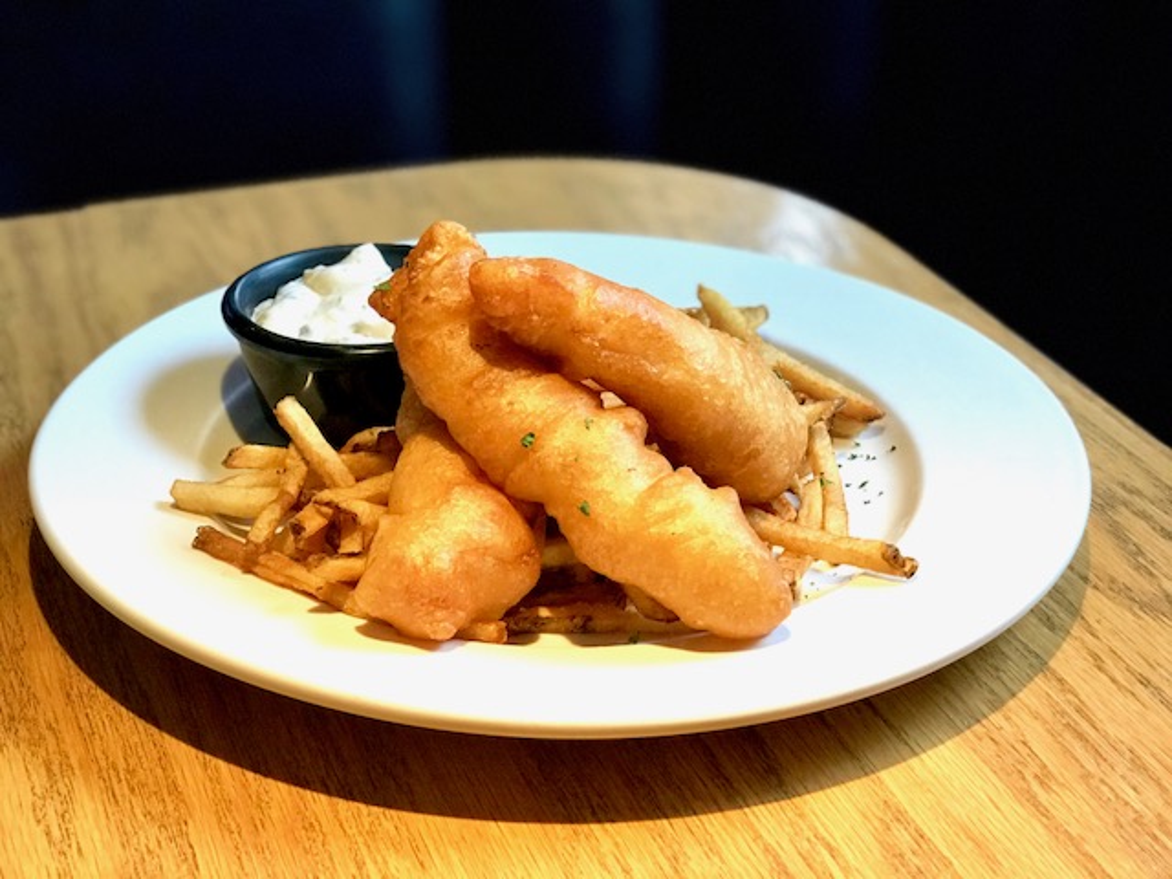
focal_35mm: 57
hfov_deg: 33.8
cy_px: 440
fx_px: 1930
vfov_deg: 25.7
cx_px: 586
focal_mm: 6.6
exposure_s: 1/60
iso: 250
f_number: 2.8
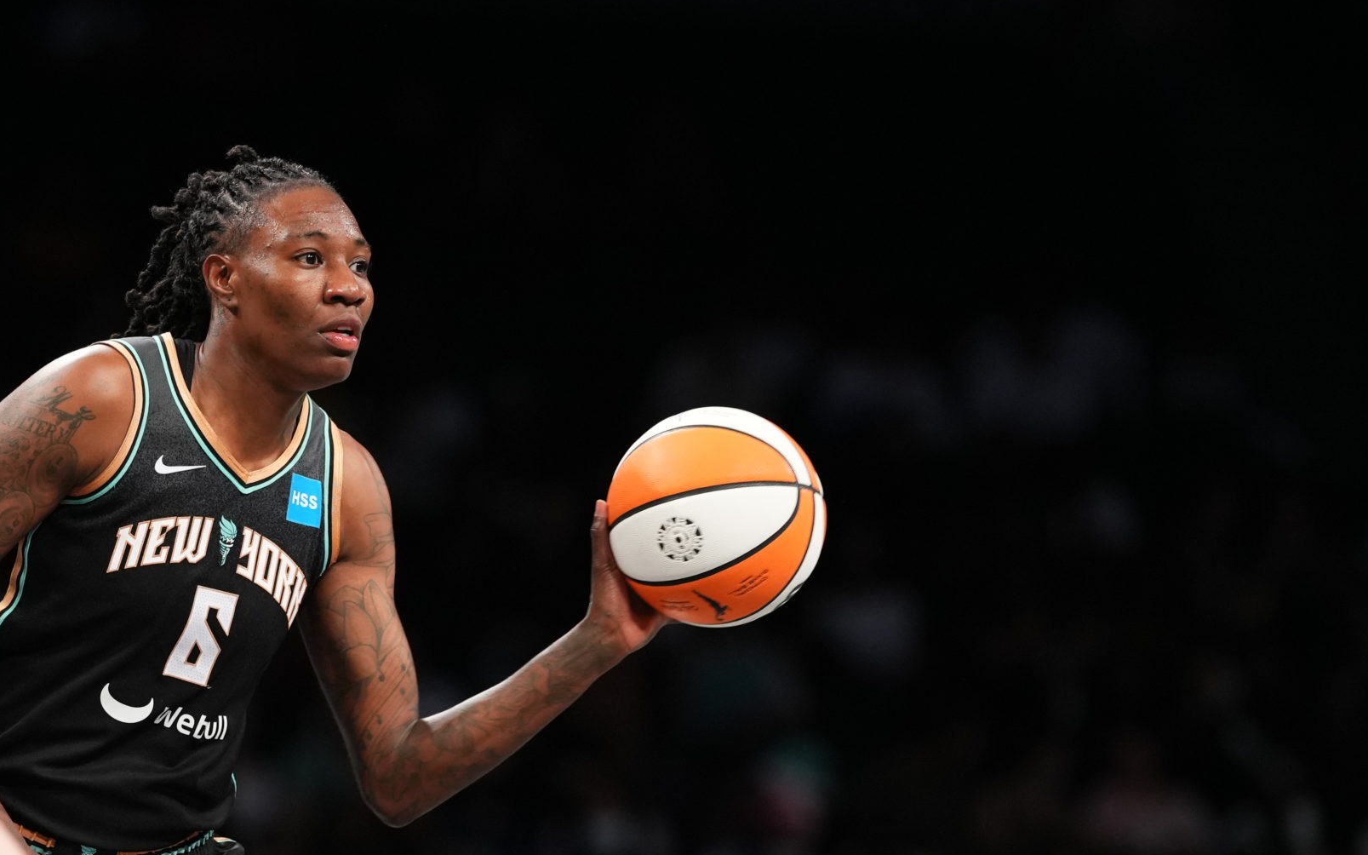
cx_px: 366
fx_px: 12227
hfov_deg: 6.4
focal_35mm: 328
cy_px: 688
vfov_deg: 4.0
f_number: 2
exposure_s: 1/1000
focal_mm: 135
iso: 1600
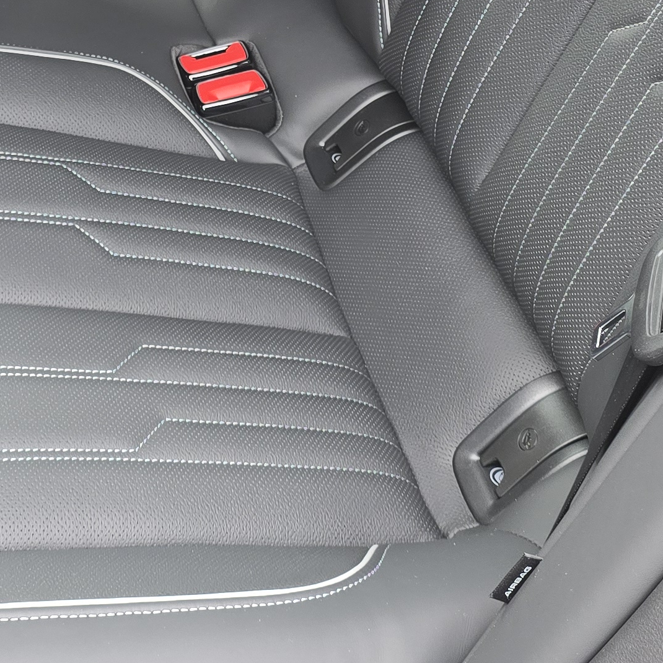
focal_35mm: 76
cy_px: -19
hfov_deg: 22.7
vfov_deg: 21.8
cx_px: 257
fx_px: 1647
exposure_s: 1/180
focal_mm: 6.3
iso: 80
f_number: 1.7
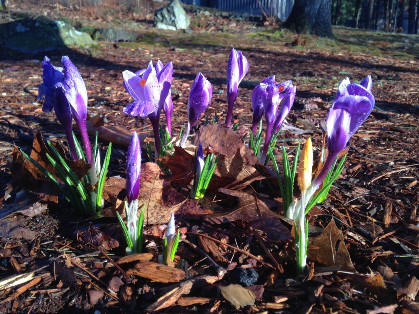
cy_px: 157
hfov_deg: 55.4
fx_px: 399
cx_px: 210
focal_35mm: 33
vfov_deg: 42.9
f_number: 2.4
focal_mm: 4.12
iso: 50
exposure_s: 1/194
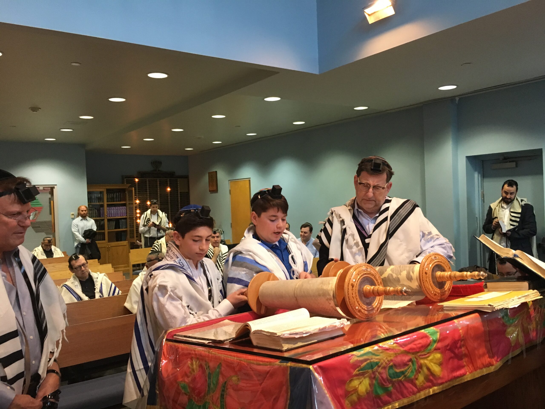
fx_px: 457
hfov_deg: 61.7
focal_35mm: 29
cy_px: 204
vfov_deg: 48.2
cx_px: 272
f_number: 2.2
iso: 160
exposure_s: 1/30
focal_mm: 4.15
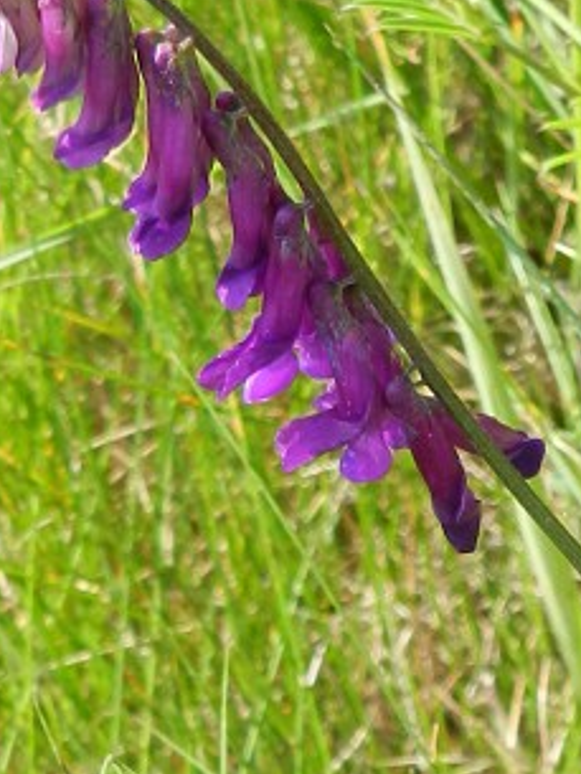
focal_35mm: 126
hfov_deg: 11.5
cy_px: 574
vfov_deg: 15.6
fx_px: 2818
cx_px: 703
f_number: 3.7
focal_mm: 5.6
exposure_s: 1/400
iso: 160
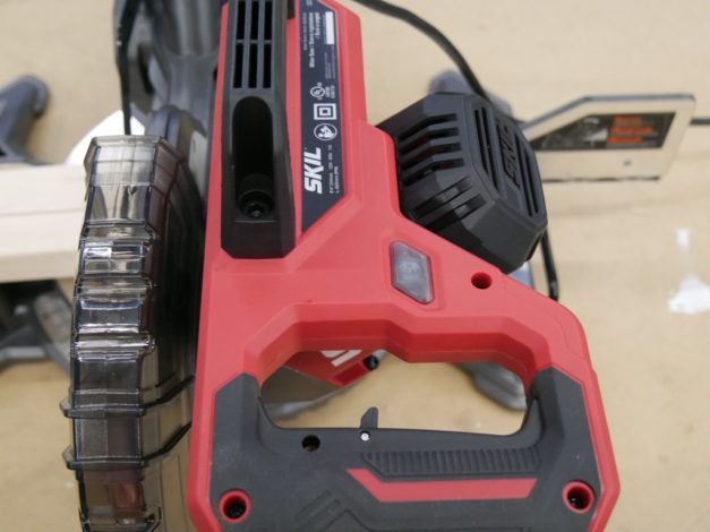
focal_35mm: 42
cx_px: 355
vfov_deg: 34.3
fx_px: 861
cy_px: 266
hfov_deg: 44.8
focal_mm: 21
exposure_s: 1/250
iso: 3200
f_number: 4
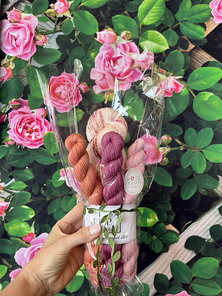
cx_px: 111
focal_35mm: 26
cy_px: 148
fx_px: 222
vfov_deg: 67.3
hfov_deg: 53.1
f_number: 1.6
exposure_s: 1/120
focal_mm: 5.1
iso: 50
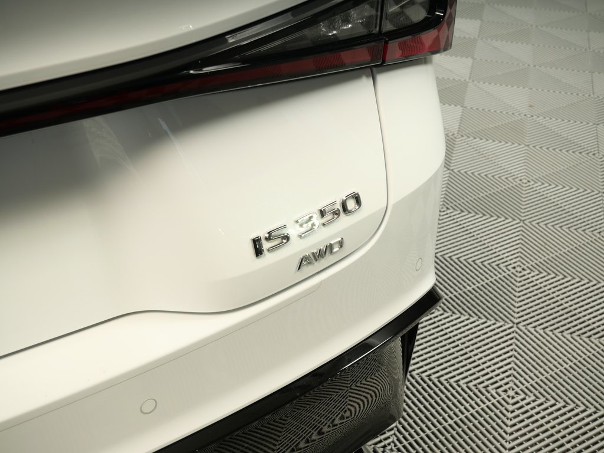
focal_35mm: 46
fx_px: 803
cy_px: 226
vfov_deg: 31.5
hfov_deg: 41.2
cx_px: 302
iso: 250
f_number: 5.6
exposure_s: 1/250
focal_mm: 23
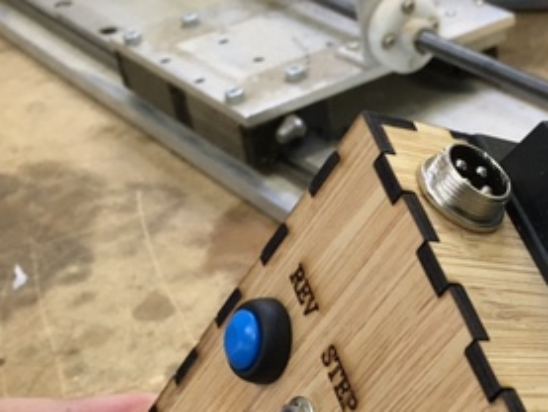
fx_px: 1061
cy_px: 254
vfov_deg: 21.9
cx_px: 499
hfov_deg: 27.8
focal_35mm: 67
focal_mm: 4.15
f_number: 2.2
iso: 125
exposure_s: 1/33
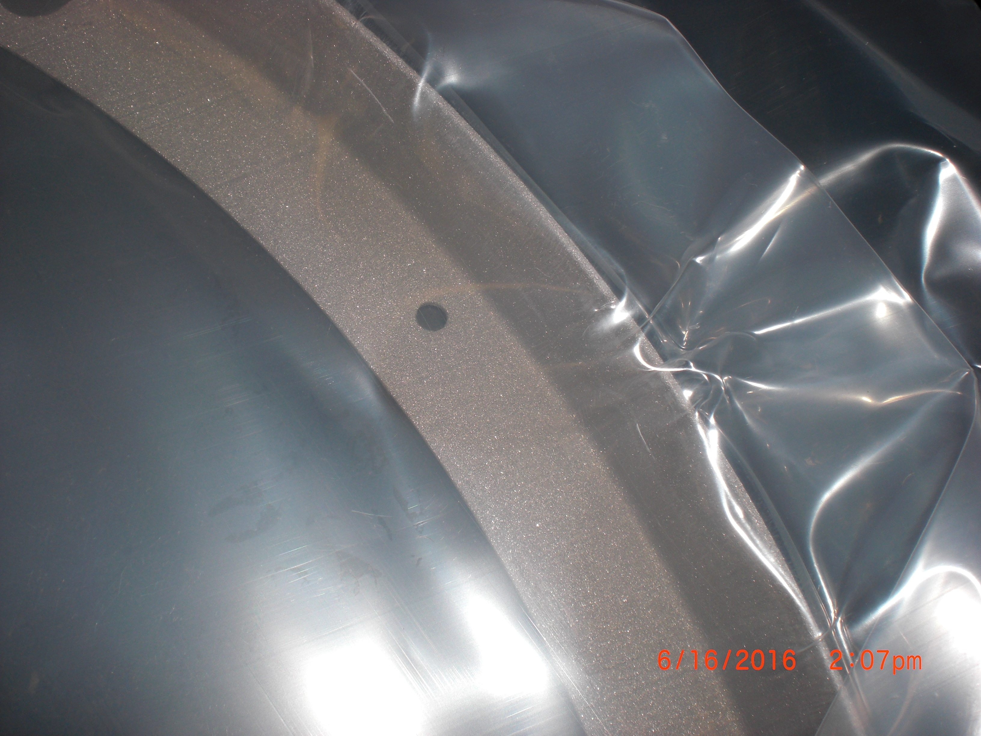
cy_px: 368
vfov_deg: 37.7
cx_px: 490
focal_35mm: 38
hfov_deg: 49.0
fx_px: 1077
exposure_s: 1/60
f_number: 5.6
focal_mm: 6.3
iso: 64
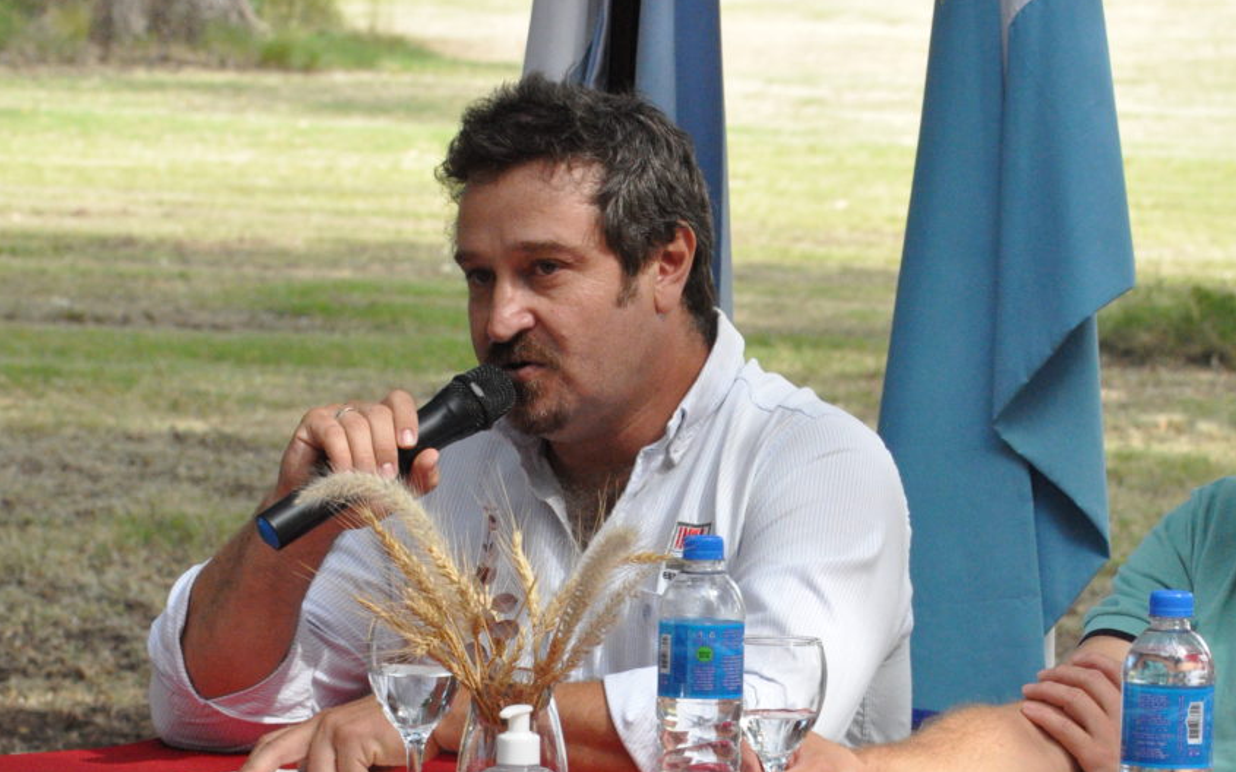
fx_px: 8177
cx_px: 619
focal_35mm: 243
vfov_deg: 5.4
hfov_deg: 8.6
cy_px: 895
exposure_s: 1/500
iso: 2500
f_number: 11
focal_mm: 105
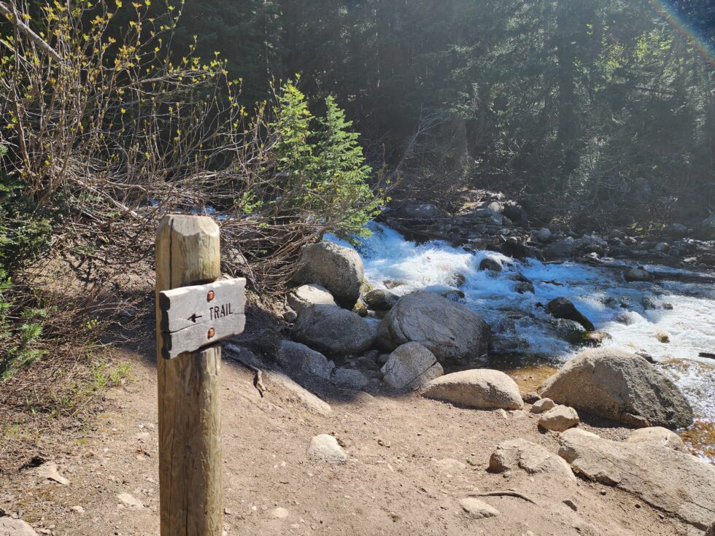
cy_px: 268
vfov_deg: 58.9
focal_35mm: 23
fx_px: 475
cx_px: 358
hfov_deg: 73.9
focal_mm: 6.4
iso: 12
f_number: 1.8
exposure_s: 1/435
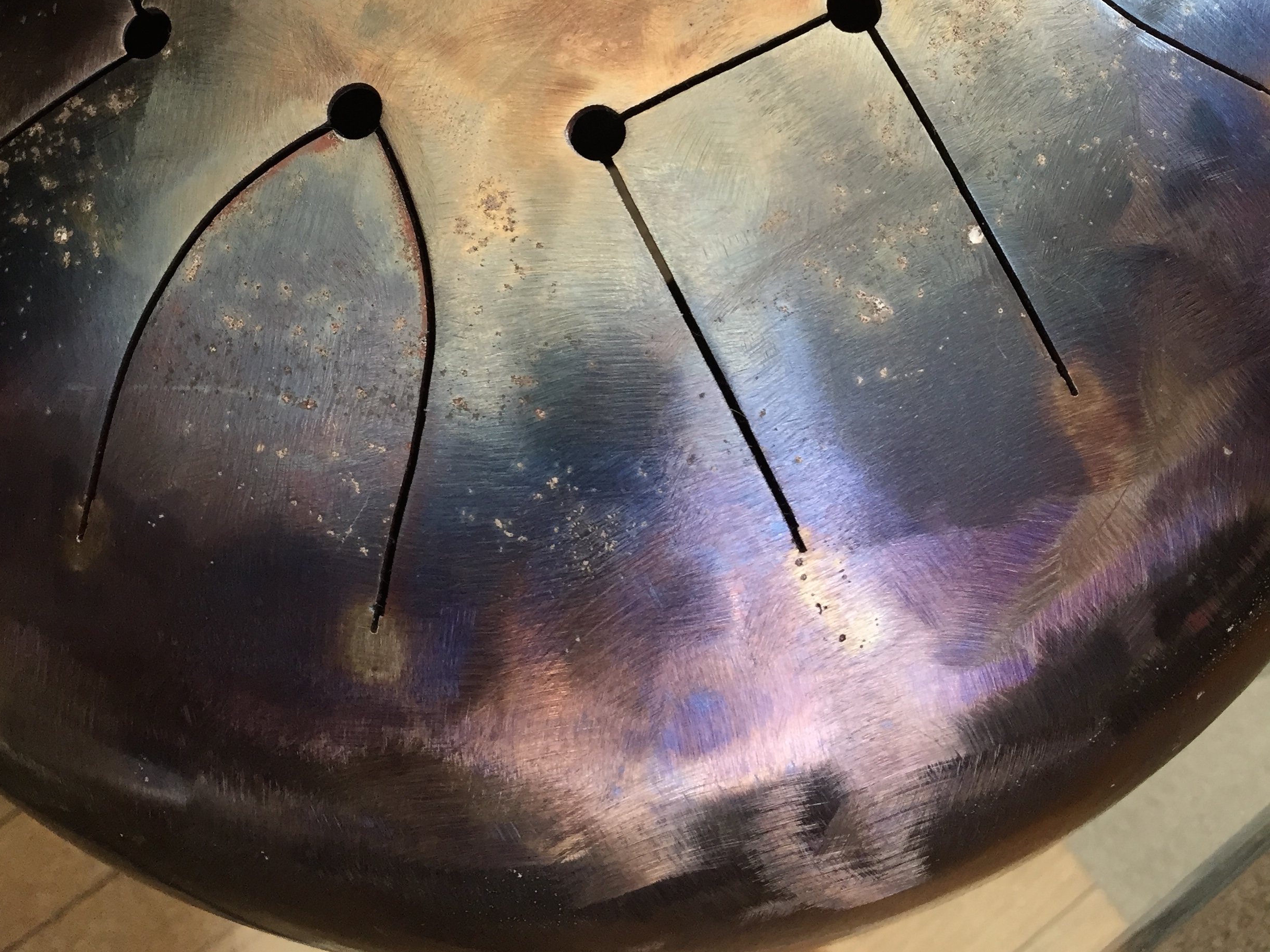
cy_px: 105
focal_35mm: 39
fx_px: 1431
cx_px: 631
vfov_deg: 34.8
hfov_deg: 47.9
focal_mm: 4.15
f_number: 2.2
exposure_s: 1/30
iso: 40
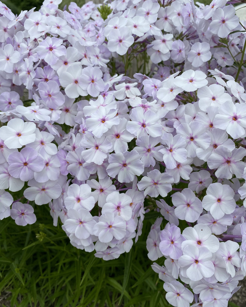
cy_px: 152
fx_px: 255
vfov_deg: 62.2
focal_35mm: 28
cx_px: 123
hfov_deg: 51.5
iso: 32
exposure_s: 1/1996
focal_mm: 4.25
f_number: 1.8
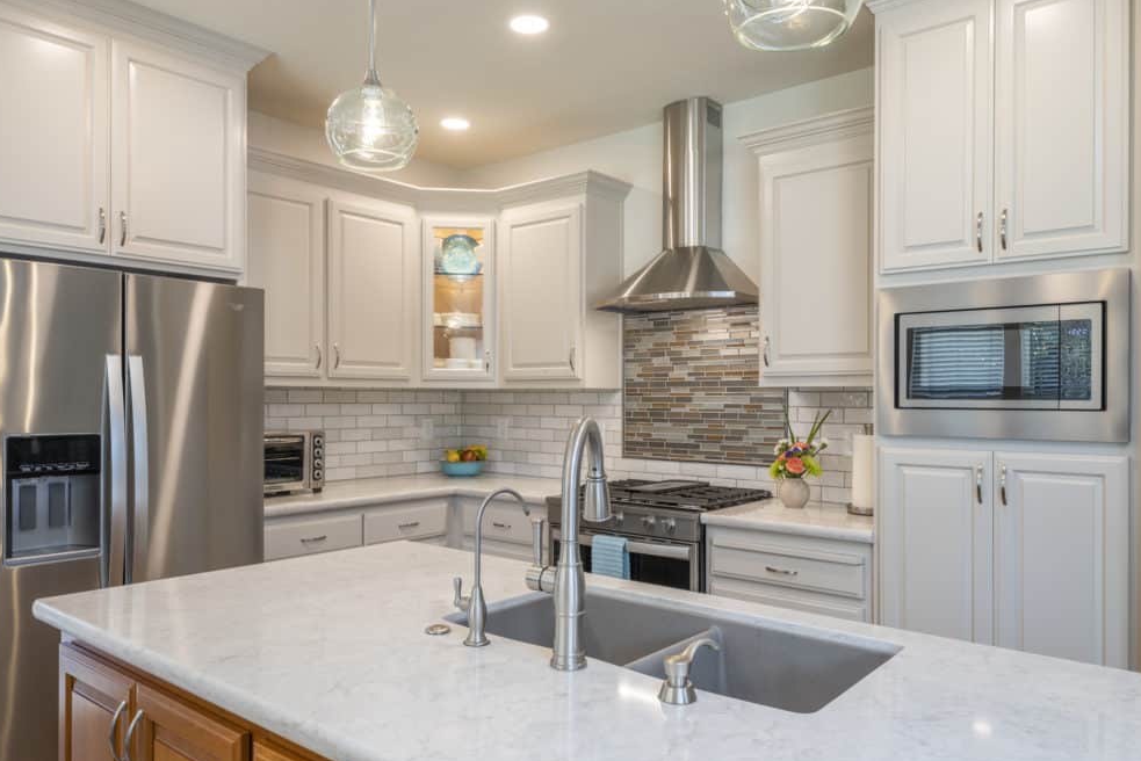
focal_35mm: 25
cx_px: 559
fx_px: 793
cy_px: 374
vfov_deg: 51.3
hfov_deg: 71.5
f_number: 11
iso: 64
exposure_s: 1/1.67
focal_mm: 24
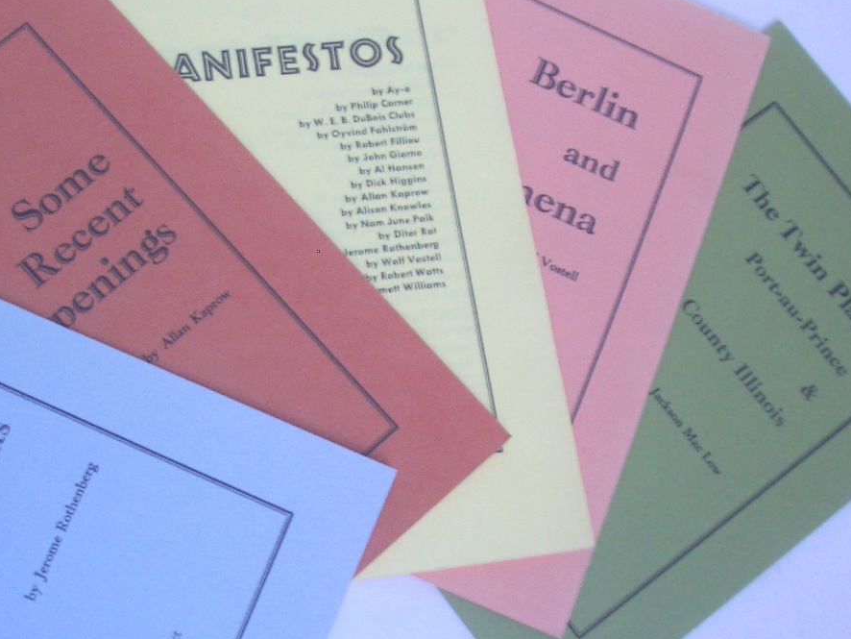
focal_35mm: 74
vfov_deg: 19.9
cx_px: 304
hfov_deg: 26.2
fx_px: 1820
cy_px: 372
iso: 100
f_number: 2.8
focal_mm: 6.8
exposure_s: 1/13
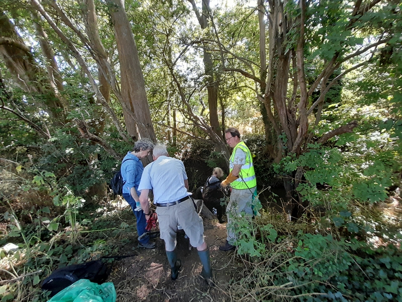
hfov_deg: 106.2
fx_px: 151
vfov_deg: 89.9
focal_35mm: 13
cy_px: 151
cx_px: 201
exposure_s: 1/50
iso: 125
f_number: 2.2
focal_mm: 1.13
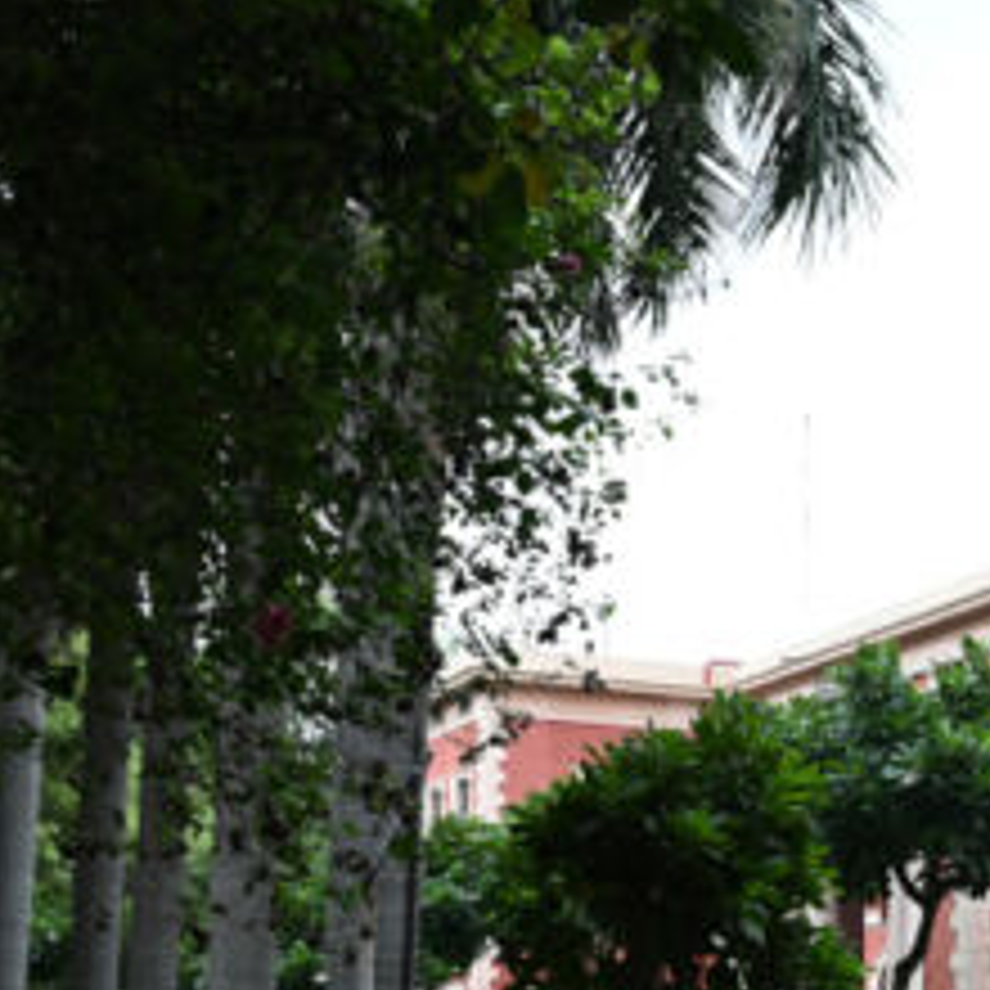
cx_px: 954
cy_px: 808
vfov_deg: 23.9
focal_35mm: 71
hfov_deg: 23.4
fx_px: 2297
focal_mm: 24
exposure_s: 1/160
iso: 1000
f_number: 5.6
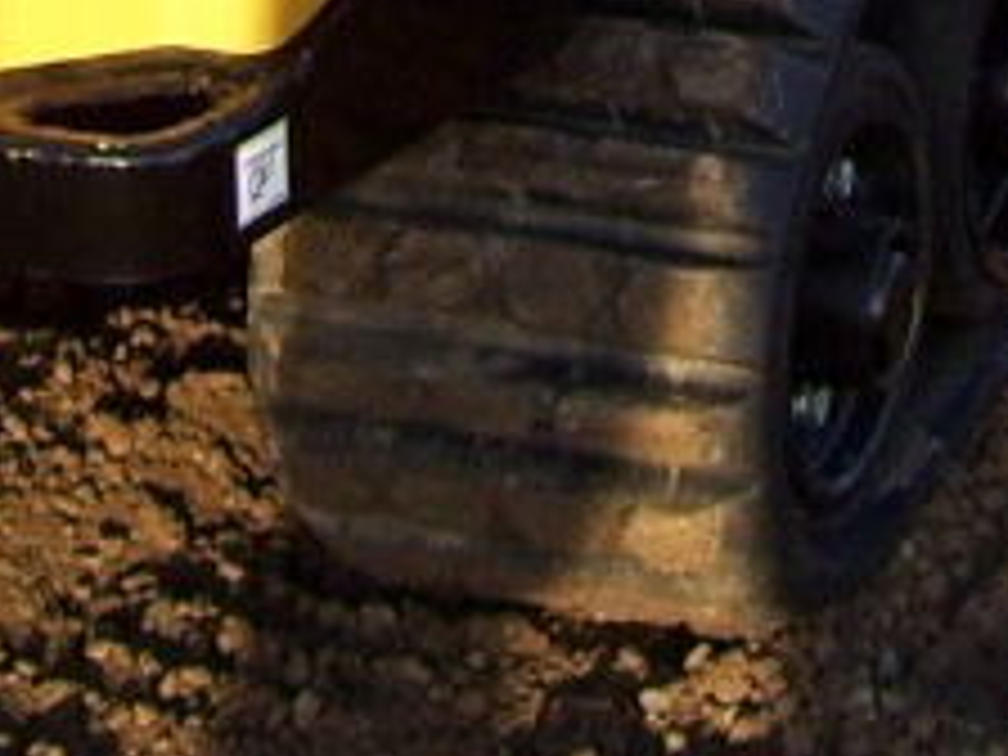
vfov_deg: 6.7
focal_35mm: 206
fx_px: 5999
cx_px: 644
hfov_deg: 9.6
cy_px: -1332
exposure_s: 1/320
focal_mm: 6
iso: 80
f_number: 2.7
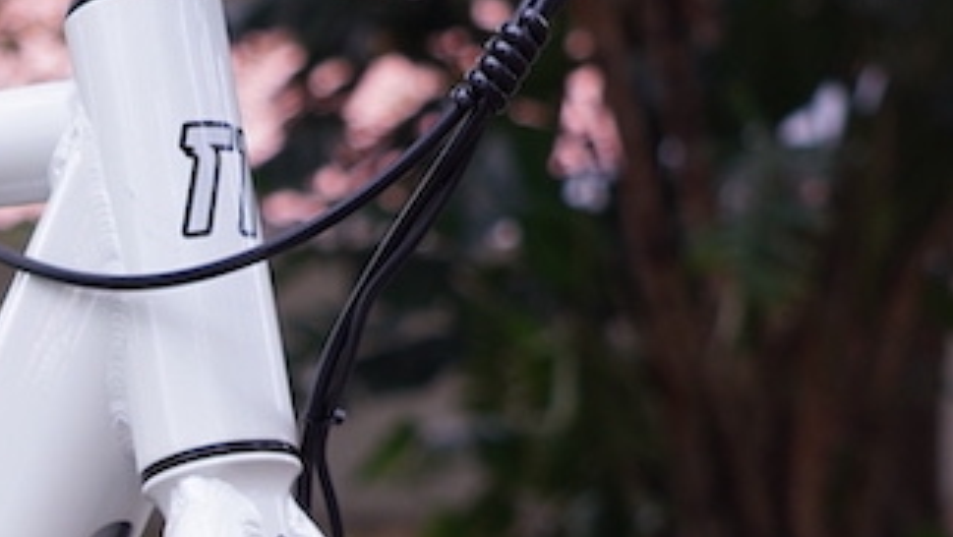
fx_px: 4249
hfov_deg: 12.5
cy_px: 677
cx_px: -139
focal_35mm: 168
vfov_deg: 7.2
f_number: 2.8
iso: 100
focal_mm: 27
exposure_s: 1/80
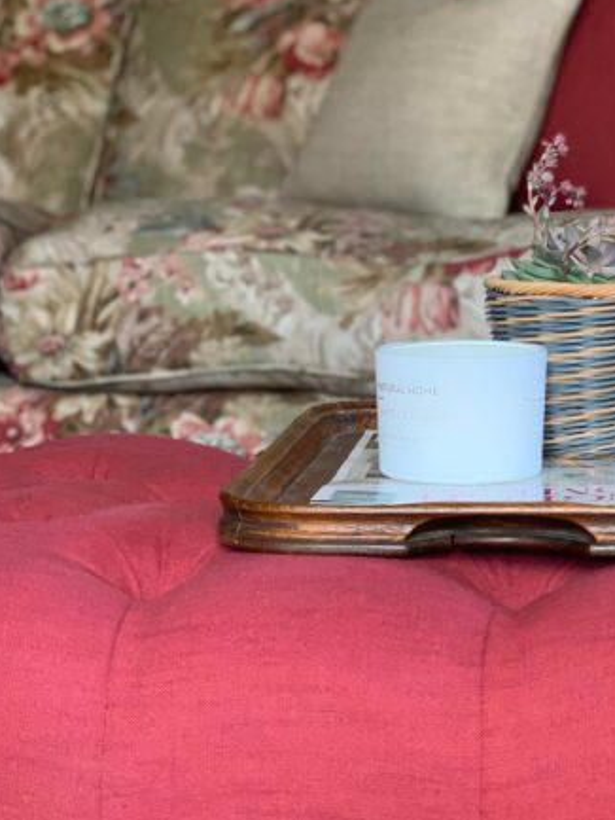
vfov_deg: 20.4
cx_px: 496
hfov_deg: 15.3
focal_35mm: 96
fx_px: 2273
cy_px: 500
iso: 125
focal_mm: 6
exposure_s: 1/88
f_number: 2.4
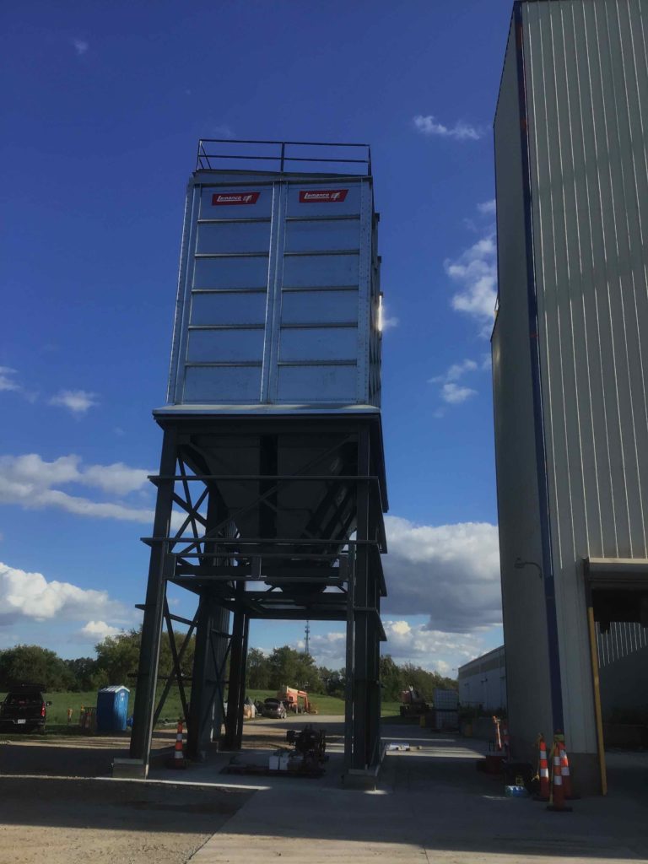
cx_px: 324
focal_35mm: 31
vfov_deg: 58.4
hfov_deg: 45.4
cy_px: 432
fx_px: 774
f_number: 2.4
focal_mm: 3.3
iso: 25
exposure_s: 1/840
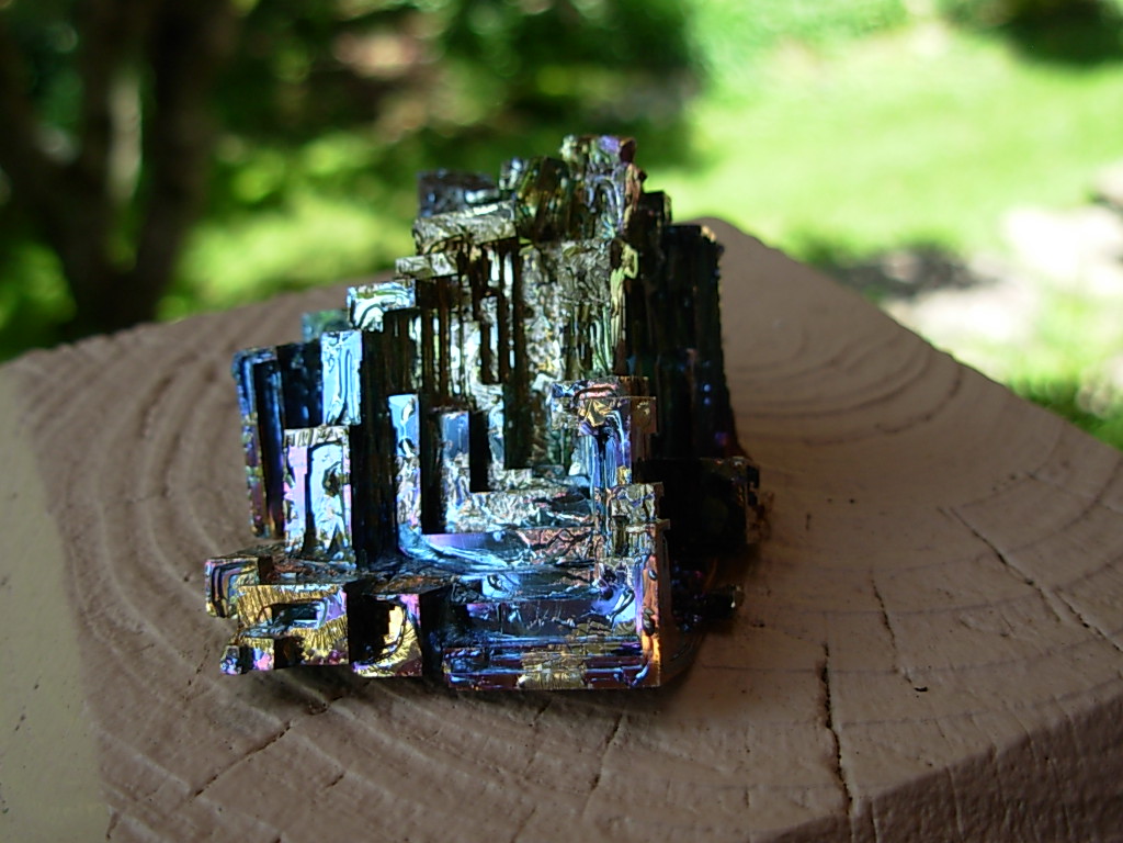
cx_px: 562
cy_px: 422
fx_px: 1233
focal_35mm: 38
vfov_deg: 37.7
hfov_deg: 49.0
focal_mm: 6.3
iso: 50
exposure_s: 1/181
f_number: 2.9
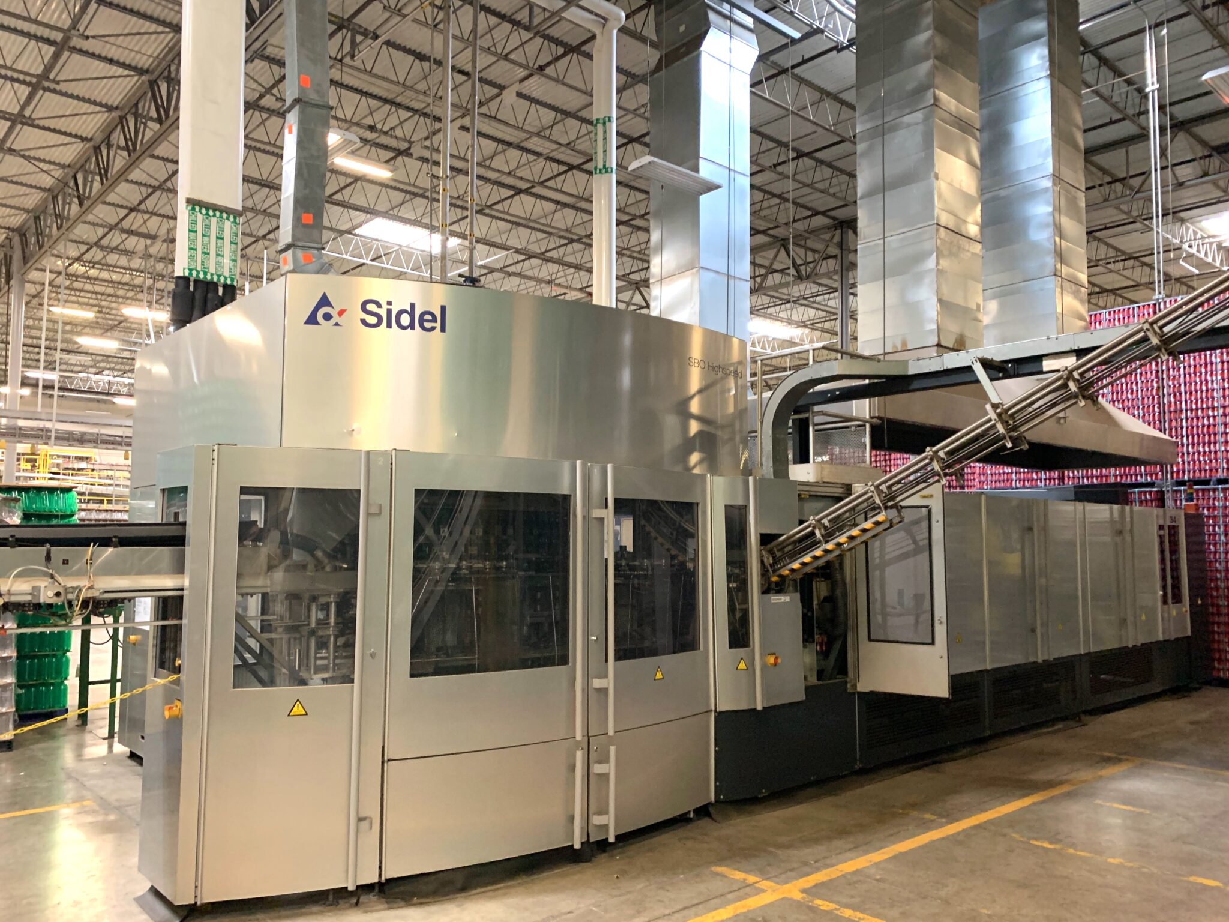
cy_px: 461
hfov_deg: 67.3
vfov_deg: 53.1
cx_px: 614
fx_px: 923
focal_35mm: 26
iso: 400
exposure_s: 1/37
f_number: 1.8
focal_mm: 4.25
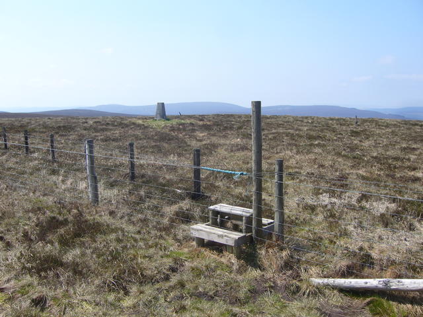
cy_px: 158
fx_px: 428
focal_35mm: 35
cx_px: 212
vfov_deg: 40.7
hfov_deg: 52.6
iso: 80
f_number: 5.6
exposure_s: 1/200
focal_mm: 5.8
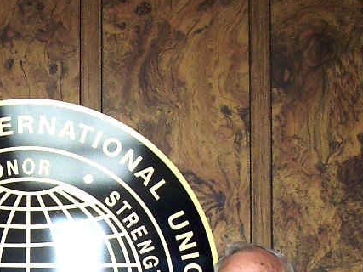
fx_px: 1090
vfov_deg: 13.8
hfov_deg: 18.8
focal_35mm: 104
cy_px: 326
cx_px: 90
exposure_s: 1/60
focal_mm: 5.6
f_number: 2.8
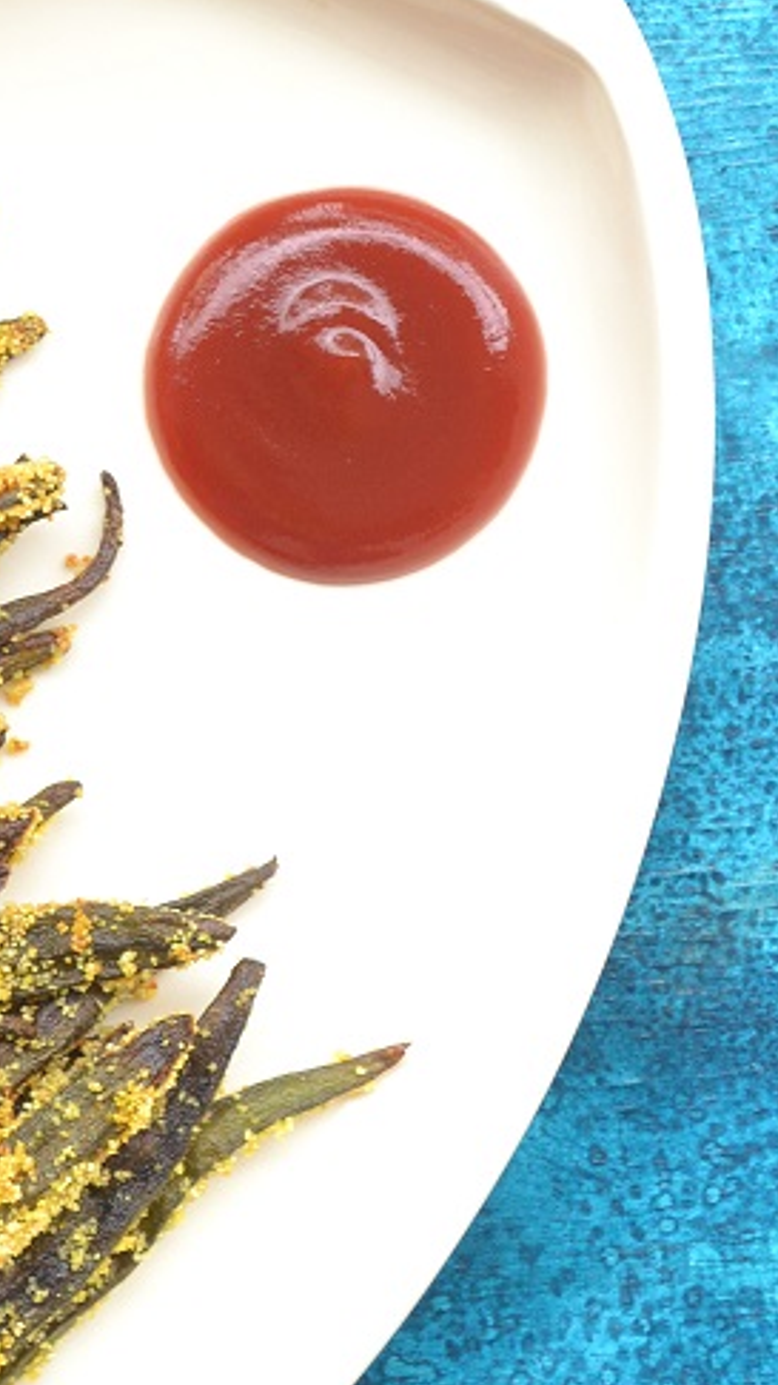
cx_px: -142
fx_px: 5874
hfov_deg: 7.5
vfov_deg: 13.4
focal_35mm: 160
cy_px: 312
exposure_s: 1/60
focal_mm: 44
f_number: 5.6
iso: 400
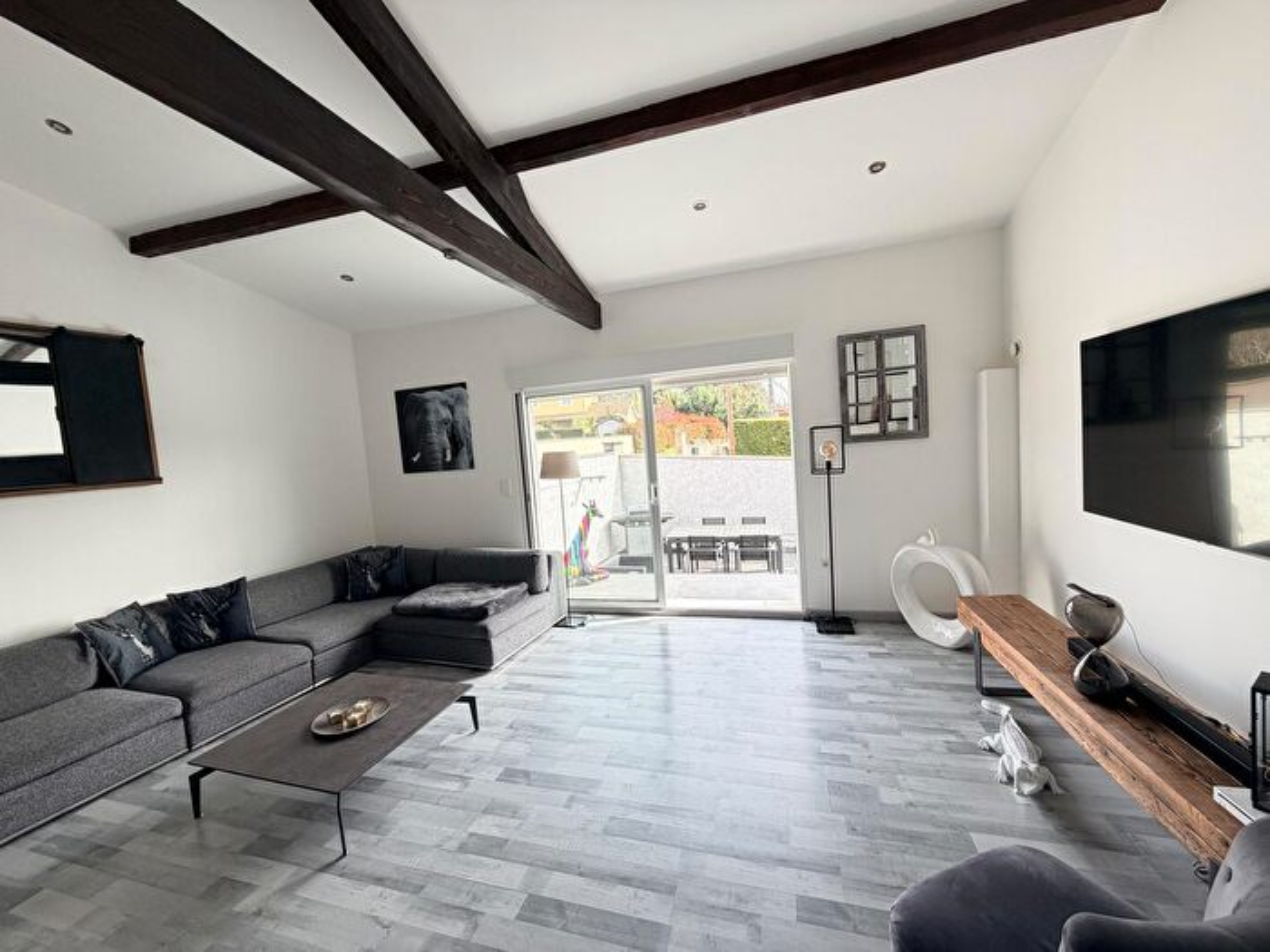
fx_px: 514
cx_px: 635
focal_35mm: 14
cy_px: 476
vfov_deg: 85.7
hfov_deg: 102.1
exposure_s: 1/121
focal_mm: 2.22
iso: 80
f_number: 2.2
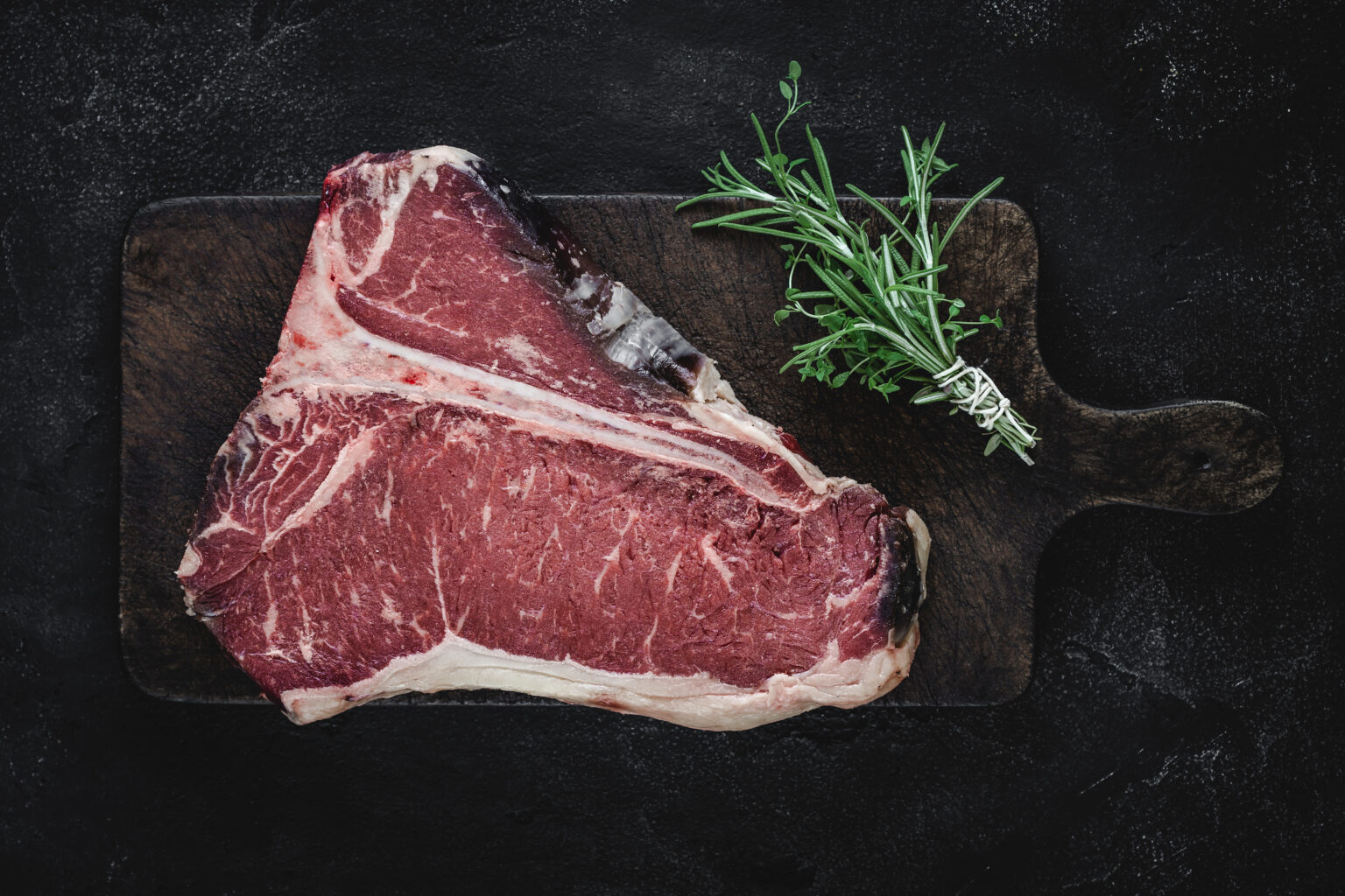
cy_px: 448
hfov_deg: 22.6
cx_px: 672
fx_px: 3362
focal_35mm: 90
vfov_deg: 15.2
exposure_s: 1/4
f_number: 5.6
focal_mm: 60
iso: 100
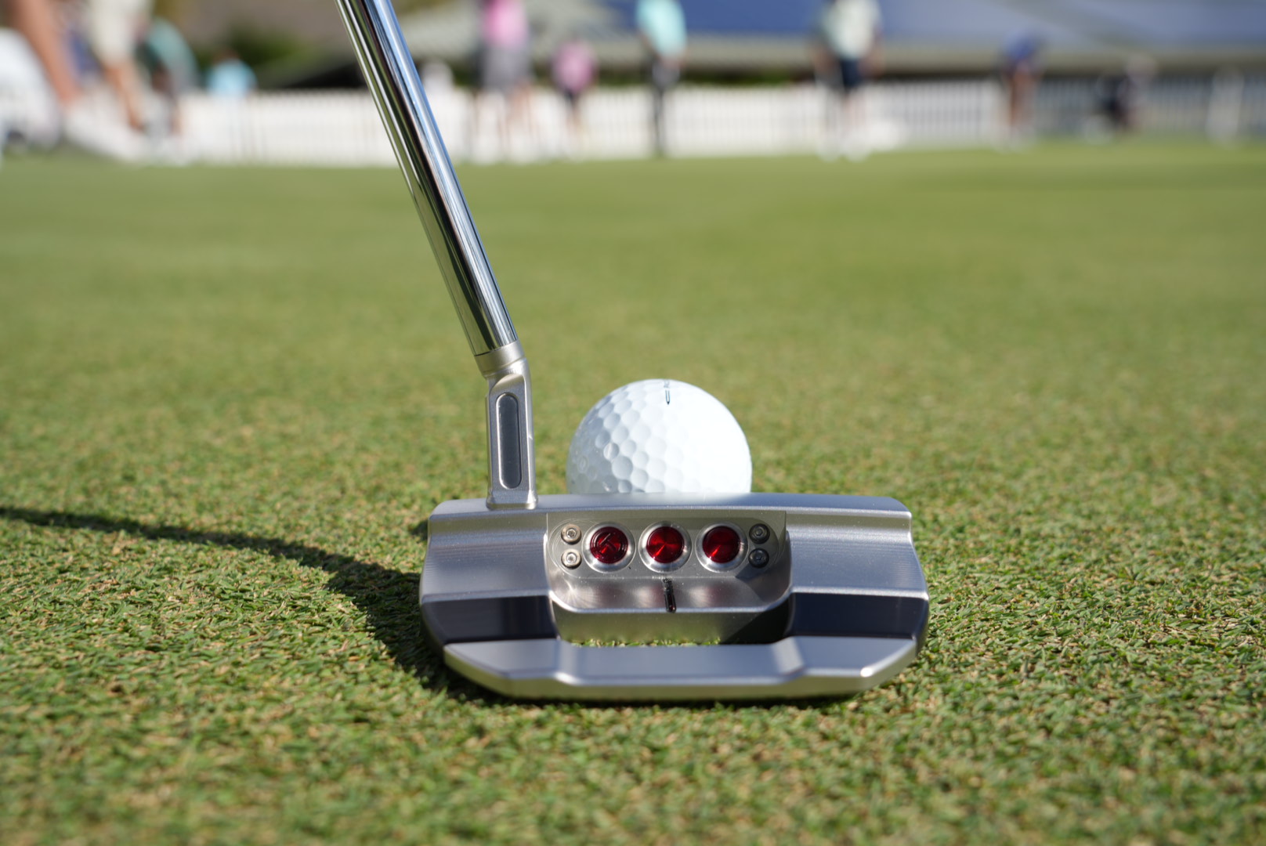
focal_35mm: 36
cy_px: 423
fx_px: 1267
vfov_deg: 36.9
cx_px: 633
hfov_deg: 53.1
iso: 100
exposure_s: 1/400
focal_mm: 36
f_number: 6.3
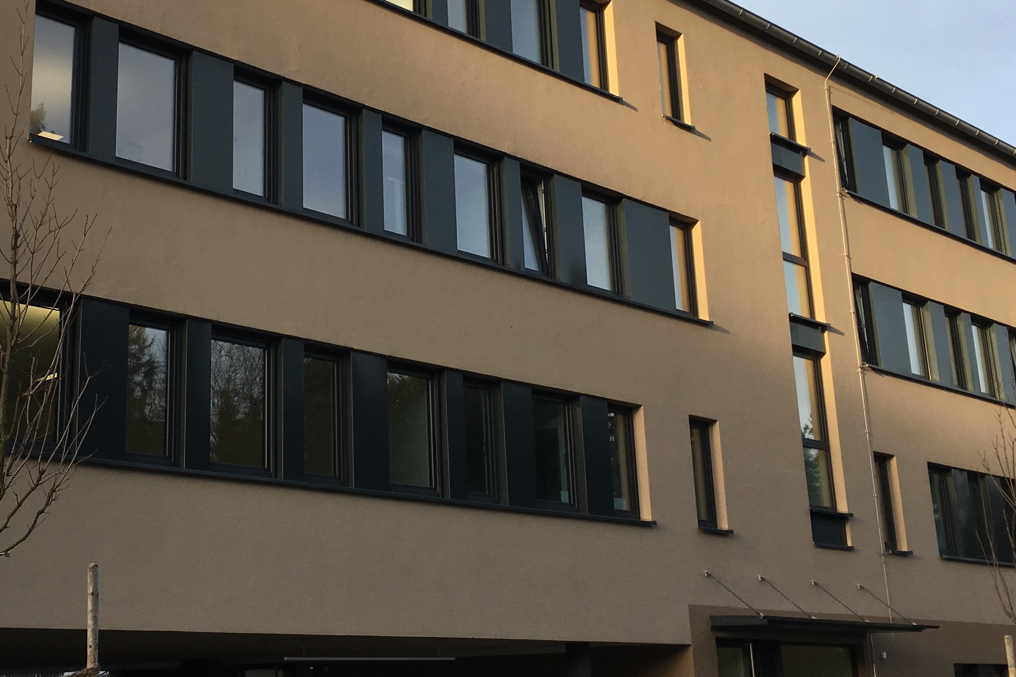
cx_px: 353
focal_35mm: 51
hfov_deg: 38.5
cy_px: 265
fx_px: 1439
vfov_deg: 26.4
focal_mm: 4.15
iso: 25
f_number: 2.2
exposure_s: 1/361
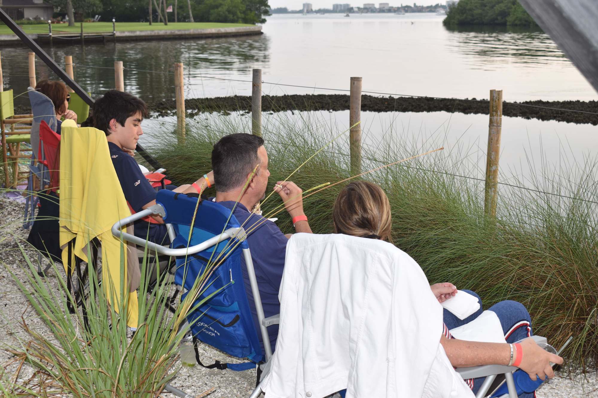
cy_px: 199
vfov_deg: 26.5
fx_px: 847
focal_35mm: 51
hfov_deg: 38.9
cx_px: 299
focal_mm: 34
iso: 250
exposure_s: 1/125
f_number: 5.6
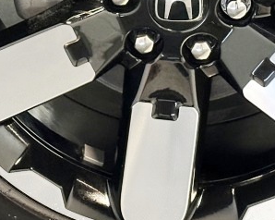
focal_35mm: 161
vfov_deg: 9.5
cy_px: -13
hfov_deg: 12.0
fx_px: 1310
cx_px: 173
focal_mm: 6.86
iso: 640
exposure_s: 1/30
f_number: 1.78
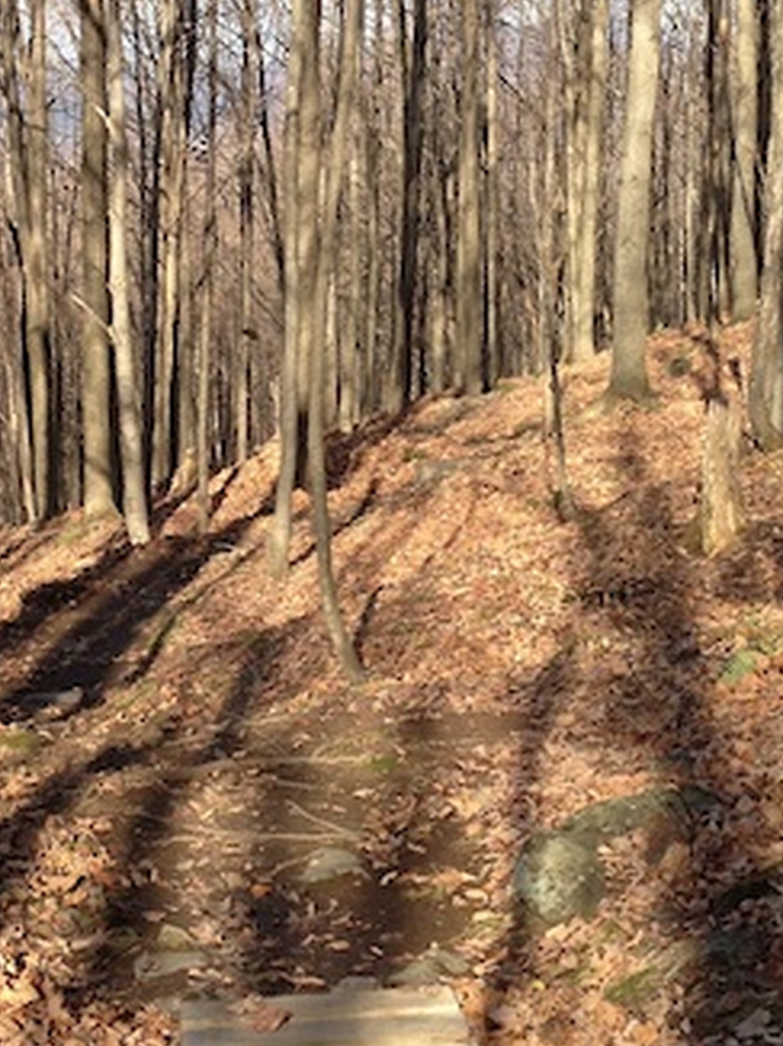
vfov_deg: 24.1
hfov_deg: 18.1
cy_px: 417
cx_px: 212
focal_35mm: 81
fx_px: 2446
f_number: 2.4
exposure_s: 1/398
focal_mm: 4.12
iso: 50
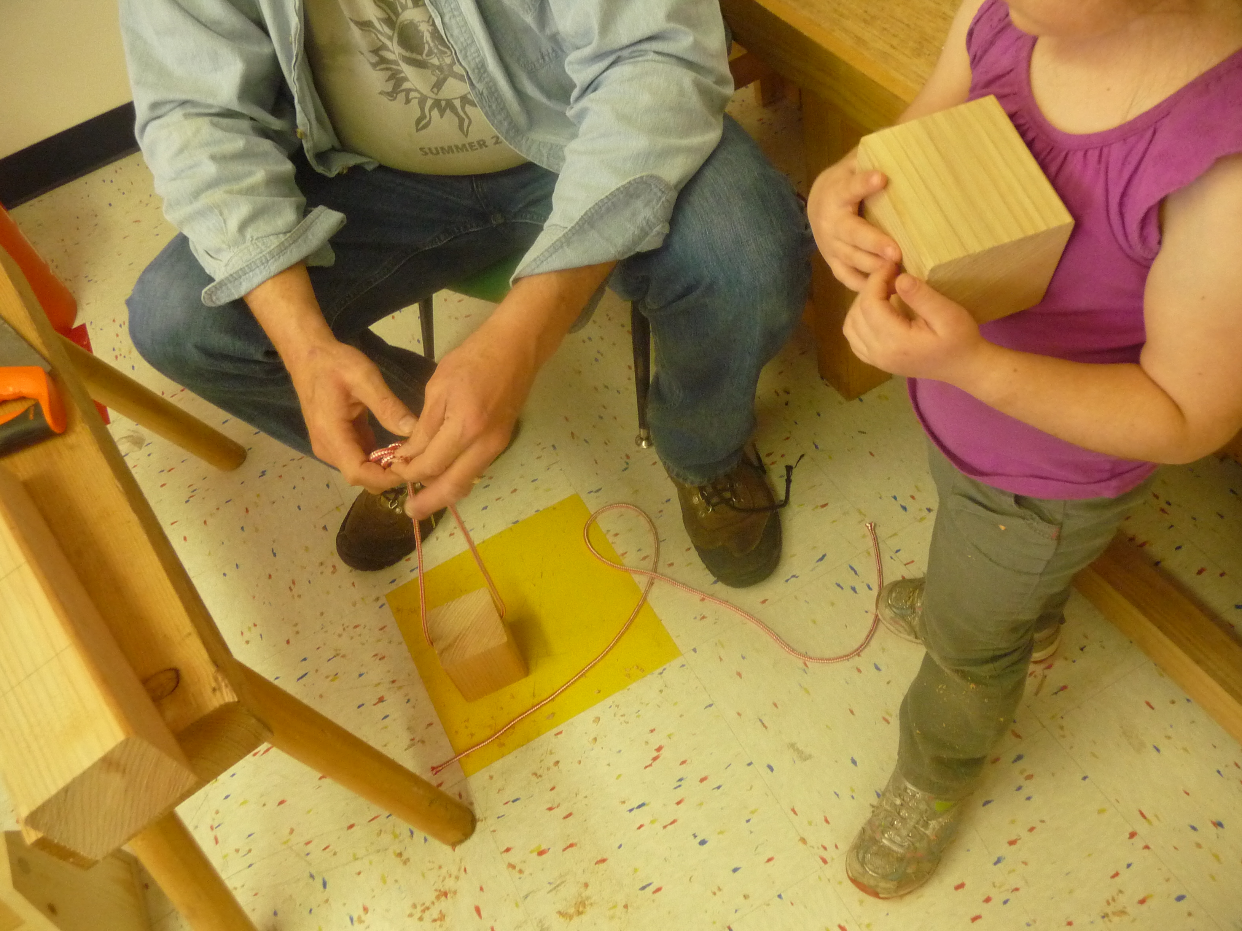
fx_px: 1005
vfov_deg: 49.7
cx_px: 621
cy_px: 466
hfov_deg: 63.4
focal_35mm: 28
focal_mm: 4.7
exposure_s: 1/30
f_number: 3.3
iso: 400
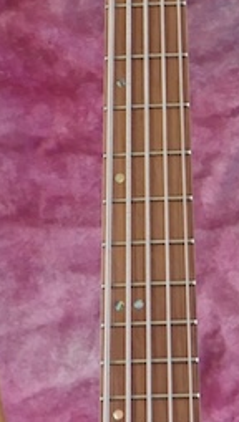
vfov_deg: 11.1
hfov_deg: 6.3
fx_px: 2157
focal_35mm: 192
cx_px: 153
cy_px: 391
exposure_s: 1/80
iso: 640
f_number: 3.7
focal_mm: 14.3
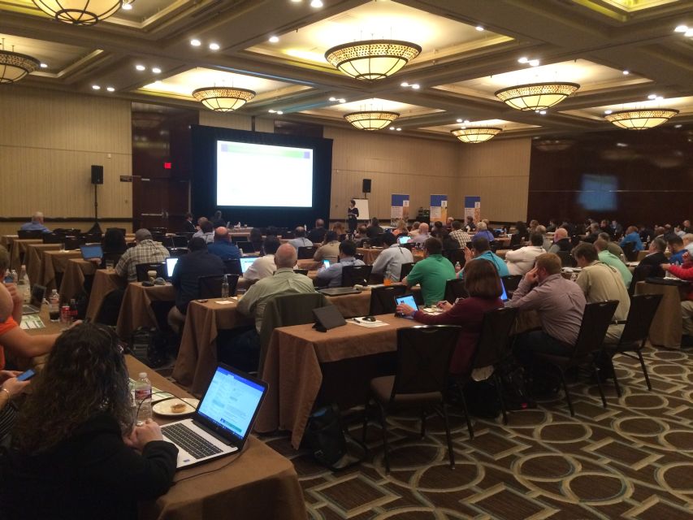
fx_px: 581
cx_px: 346
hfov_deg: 61.7
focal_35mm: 29
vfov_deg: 48.2
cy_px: 260
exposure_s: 1/20
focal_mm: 4.15
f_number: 2.2
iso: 250
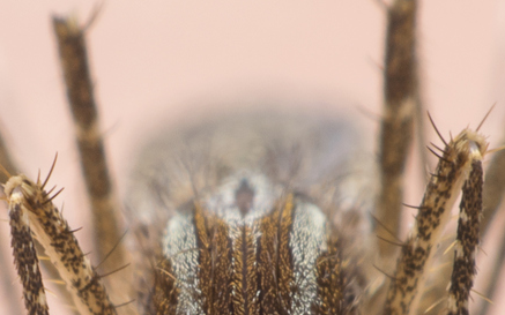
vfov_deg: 3.8
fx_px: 4693
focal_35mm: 341
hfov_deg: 6.2
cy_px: 410
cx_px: 192
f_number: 22
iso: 125
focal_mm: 46
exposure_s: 1/125
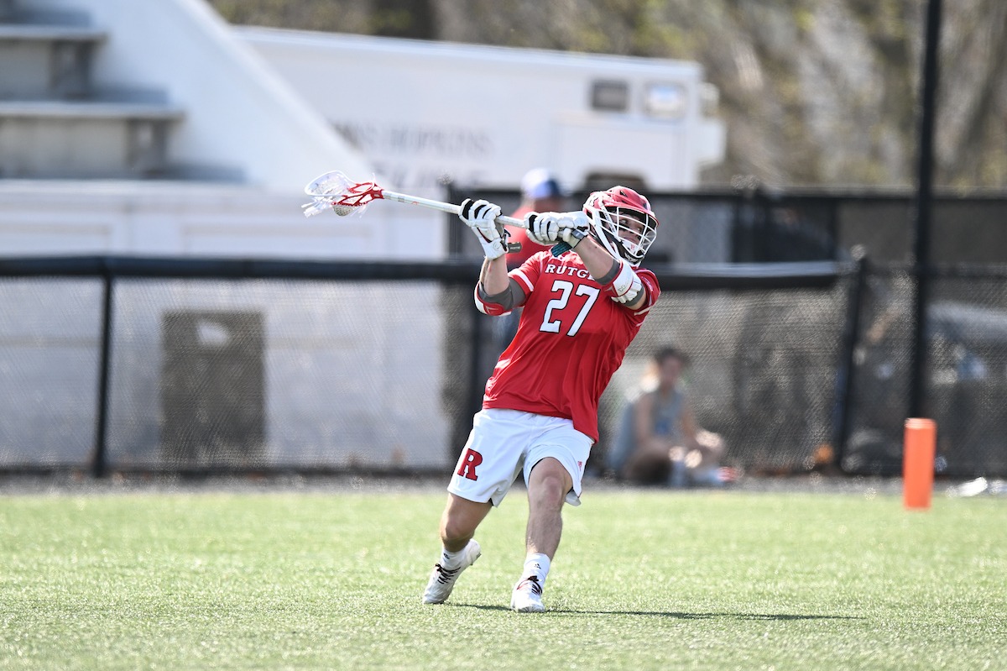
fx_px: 16776
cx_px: 504
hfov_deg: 3.4
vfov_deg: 2.3
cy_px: 336
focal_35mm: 600
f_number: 2.8
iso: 400
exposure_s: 1/2500
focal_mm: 400
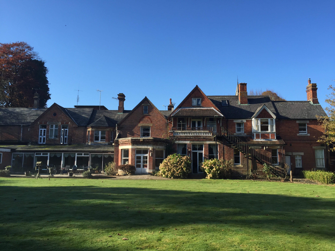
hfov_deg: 61.7
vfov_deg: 48.2
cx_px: 168
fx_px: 281
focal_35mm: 29
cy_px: 126
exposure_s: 1/898
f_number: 2.2
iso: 32
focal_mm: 4.15
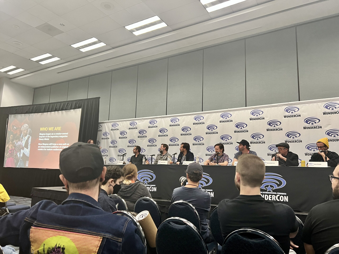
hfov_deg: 67.3
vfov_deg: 53.1
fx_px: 255
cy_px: 127
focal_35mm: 26
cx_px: 170
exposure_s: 1/60
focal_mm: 5.7
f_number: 1.5
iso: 160
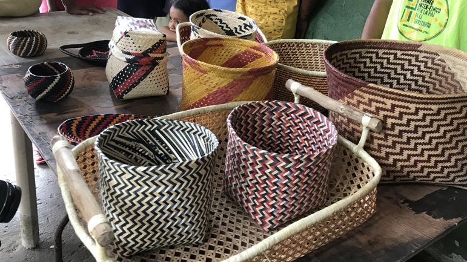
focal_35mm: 38
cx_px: 236
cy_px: 54
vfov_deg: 30.4
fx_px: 470
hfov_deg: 52.8
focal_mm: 3.99
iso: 40
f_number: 1.8
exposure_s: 1/24
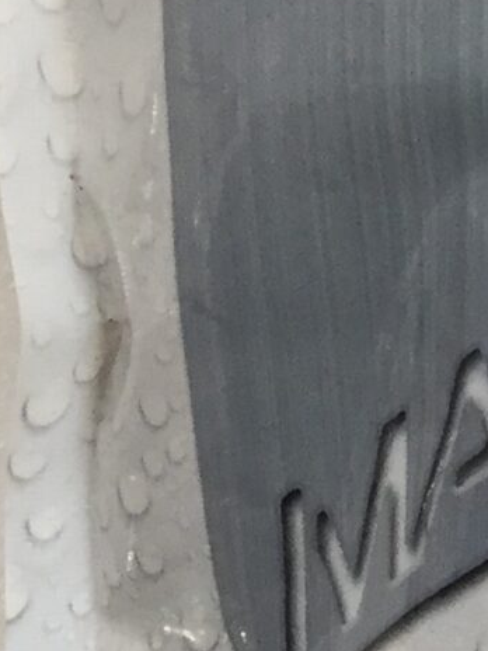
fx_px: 3214
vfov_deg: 11.6
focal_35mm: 171
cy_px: 318
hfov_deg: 8.1
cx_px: 1118
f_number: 2.4
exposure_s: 1/33
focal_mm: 3.3
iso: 80
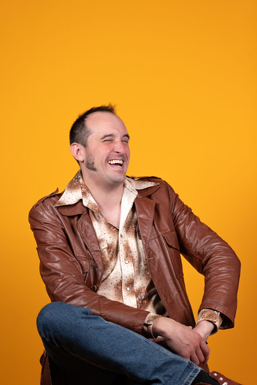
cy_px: 192
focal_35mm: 118
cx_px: 128
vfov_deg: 17.3
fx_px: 1263
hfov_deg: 11.6
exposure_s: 1/200
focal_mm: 118
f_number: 5
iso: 2500
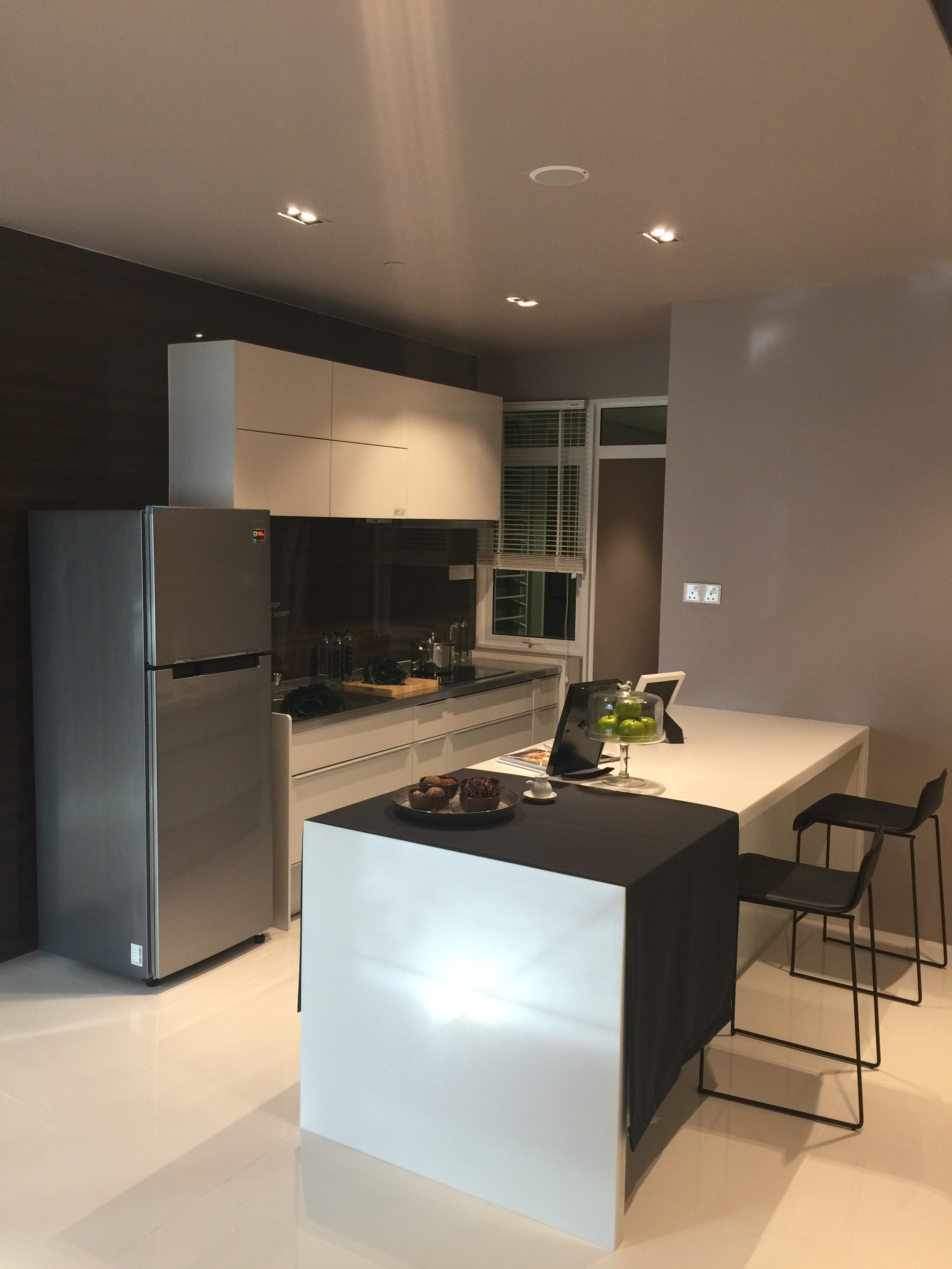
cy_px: 634
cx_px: 476
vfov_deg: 61.7
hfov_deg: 48.2
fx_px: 1063
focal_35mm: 29
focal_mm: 4.15
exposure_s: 1/33
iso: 50
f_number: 2.2
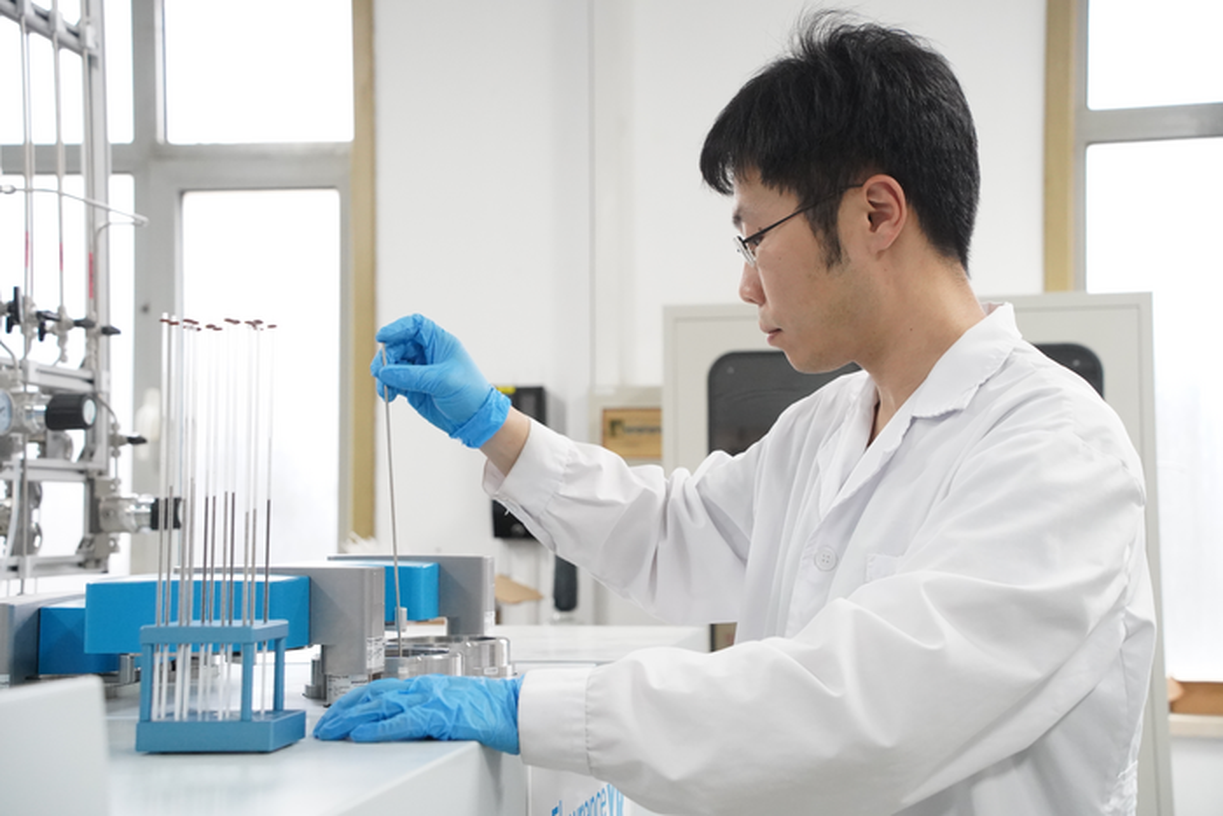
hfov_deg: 35.0
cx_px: 612
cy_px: 408
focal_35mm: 57
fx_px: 1937
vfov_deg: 23.8
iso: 8000
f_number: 5.6
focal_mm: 57
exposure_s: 1/125
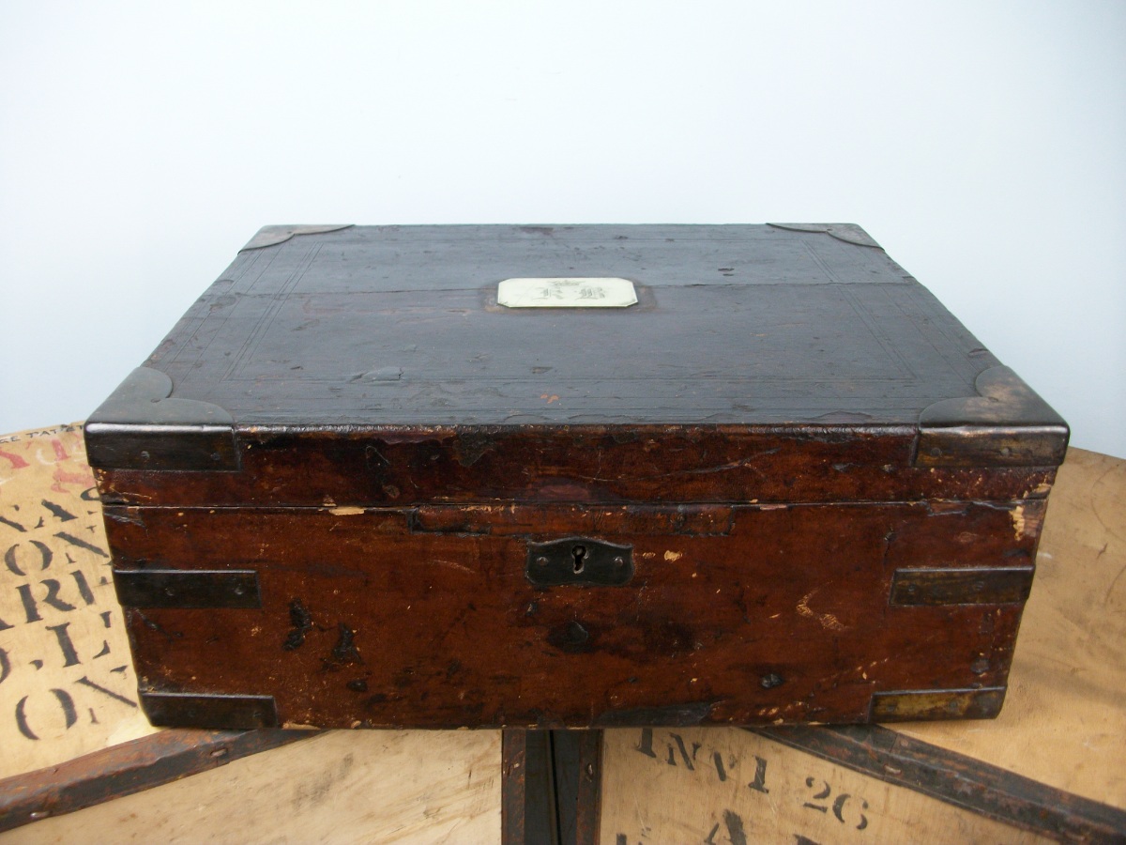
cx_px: 563
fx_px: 1008
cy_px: 422
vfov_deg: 45.4
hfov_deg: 58.4
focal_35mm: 31
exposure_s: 1/40
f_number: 2.9
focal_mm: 5.7
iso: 113
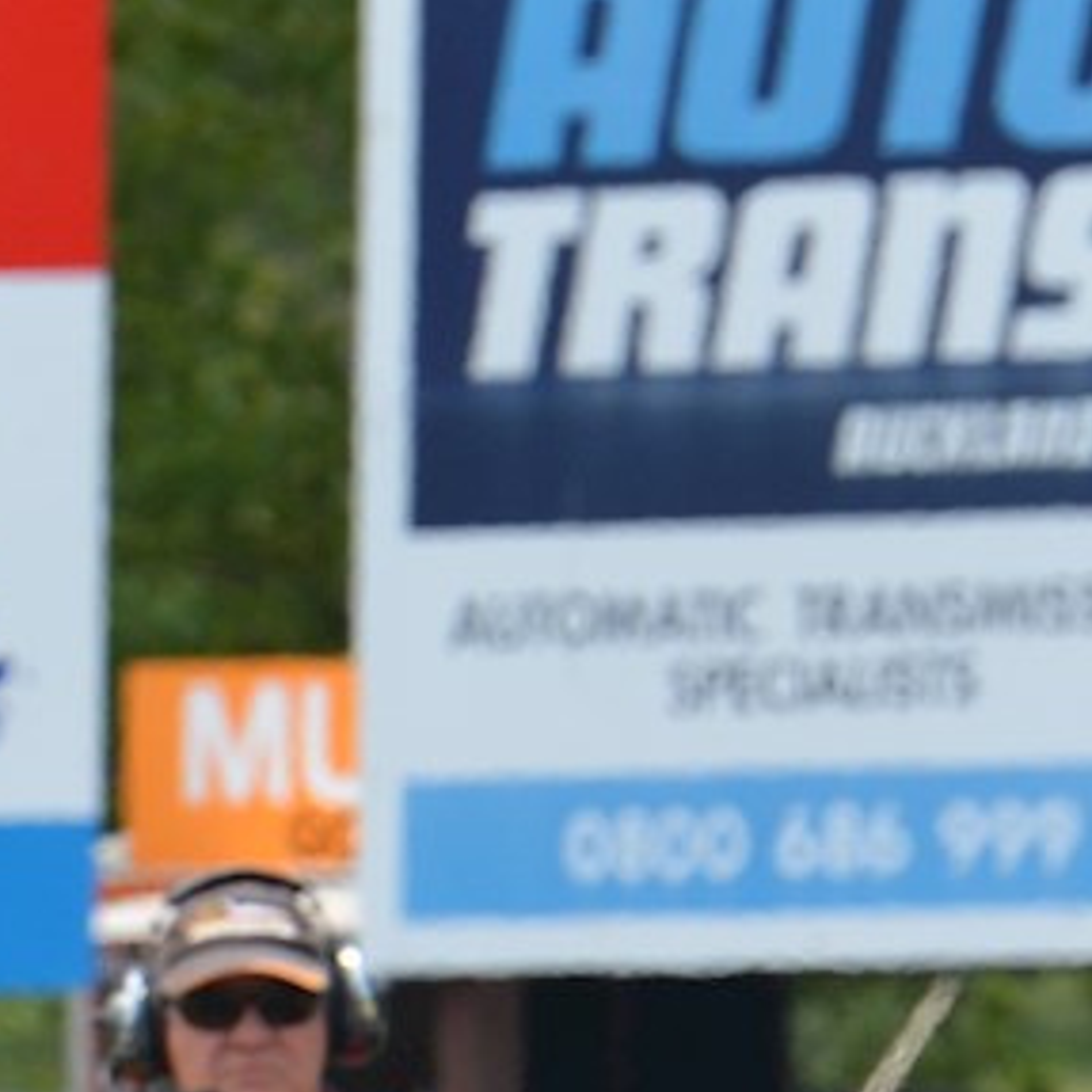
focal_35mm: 1068
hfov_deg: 1.6
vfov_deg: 1.6
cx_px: -2211
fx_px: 38117
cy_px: 2384
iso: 400
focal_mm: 180
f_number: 7.1
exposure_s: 1/800
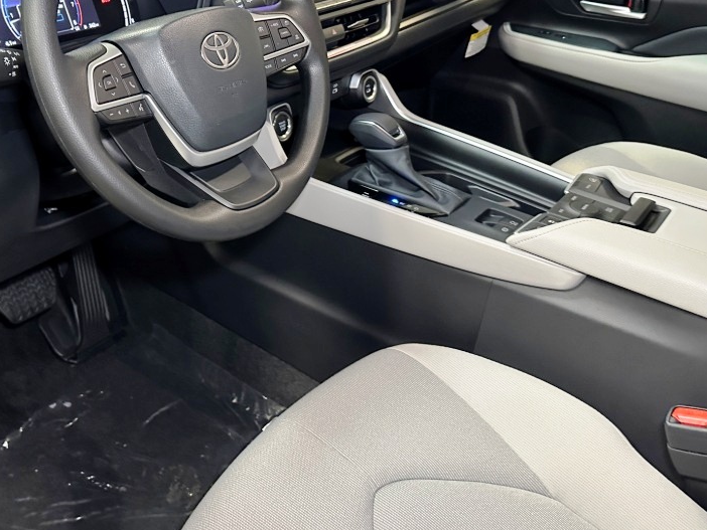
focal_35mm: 35
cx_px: 238
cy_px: 191
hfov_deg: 51.7
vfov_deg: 40.4
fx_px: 715
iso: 800
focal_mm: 6.86
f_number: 1.78
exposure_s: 1/40
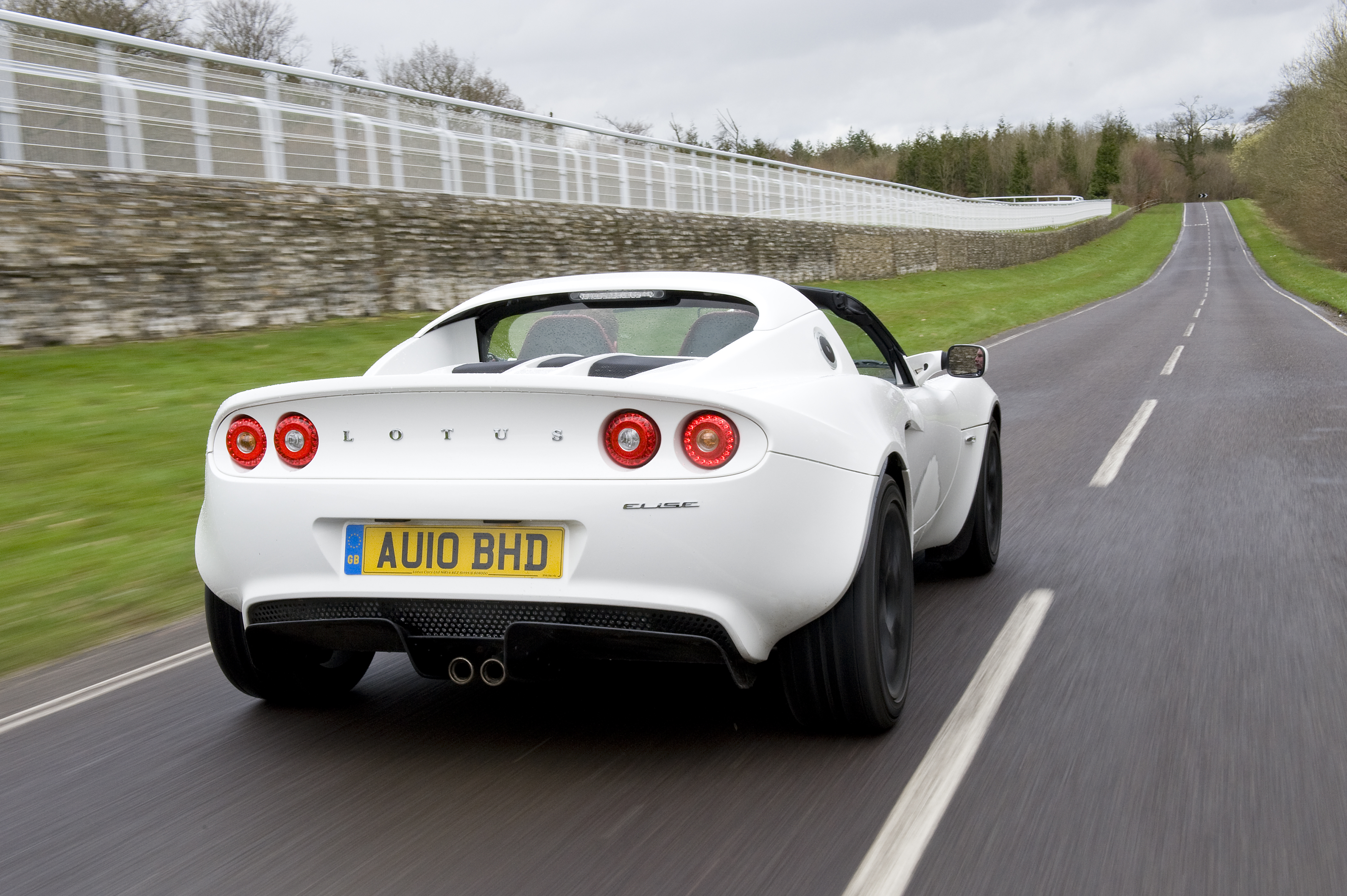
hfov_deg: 46.4
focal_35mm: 42
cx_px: 674
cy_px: 448
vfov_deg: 31.9
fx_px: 1570
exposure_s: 1/60
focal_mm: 42
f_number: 20
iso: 400
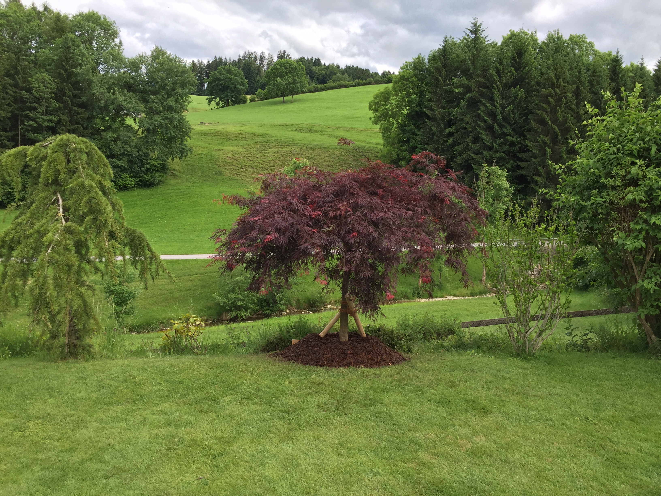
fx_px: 554
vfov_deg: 48.2
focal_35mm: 29
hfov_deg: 61.7
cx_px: 330
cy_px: 248
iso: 32
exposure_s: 1/618
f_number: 2.2
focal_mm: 4.15
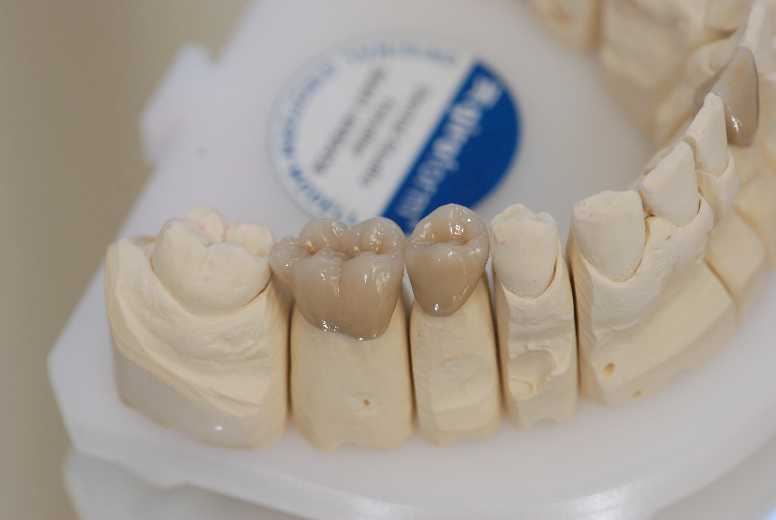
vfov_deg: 8.7
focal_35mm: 158
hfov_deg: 13.0
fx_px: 3399
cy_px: 260
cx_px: 388
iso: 320
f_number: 5.6
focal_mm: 105
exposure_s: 1/100
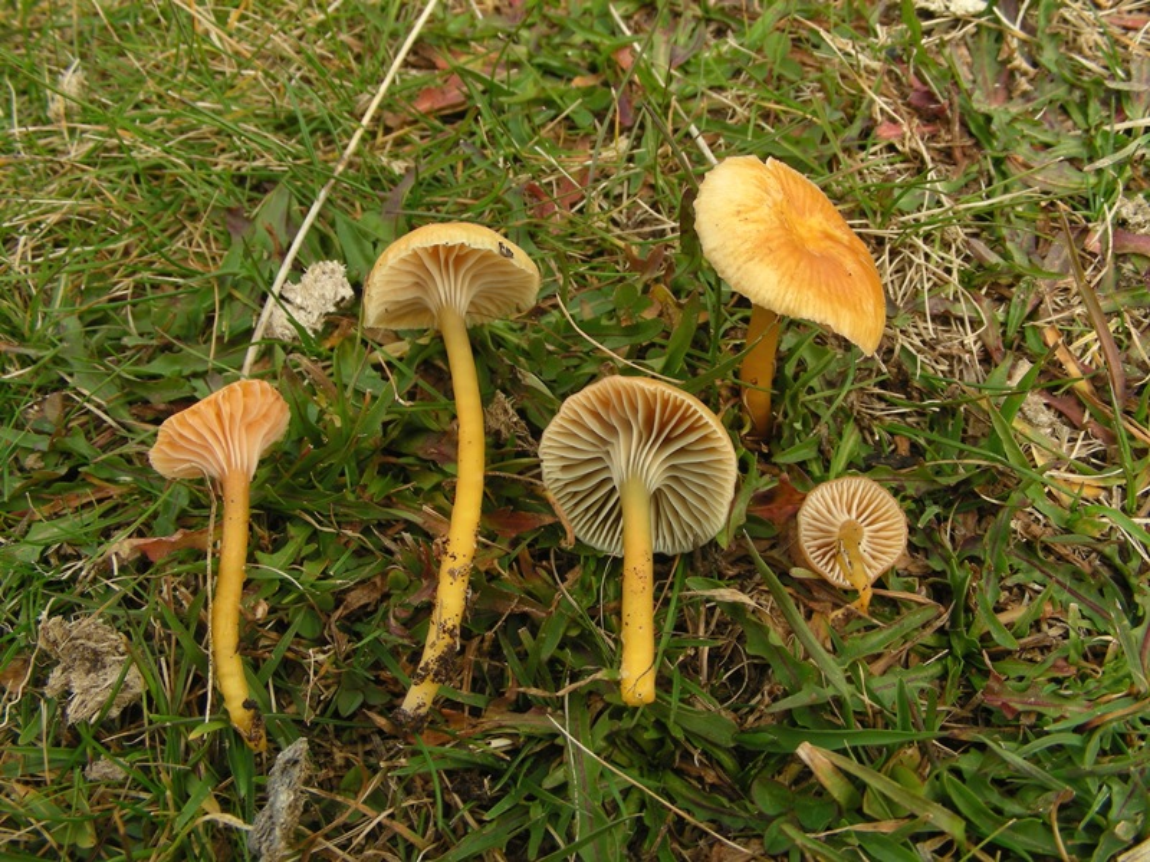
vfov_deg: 37.7
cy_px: 431
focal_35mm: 38
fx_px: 1262
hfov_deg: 49.0
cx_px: 575
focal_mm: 6.3
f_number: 4
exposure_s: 1/112
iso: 50
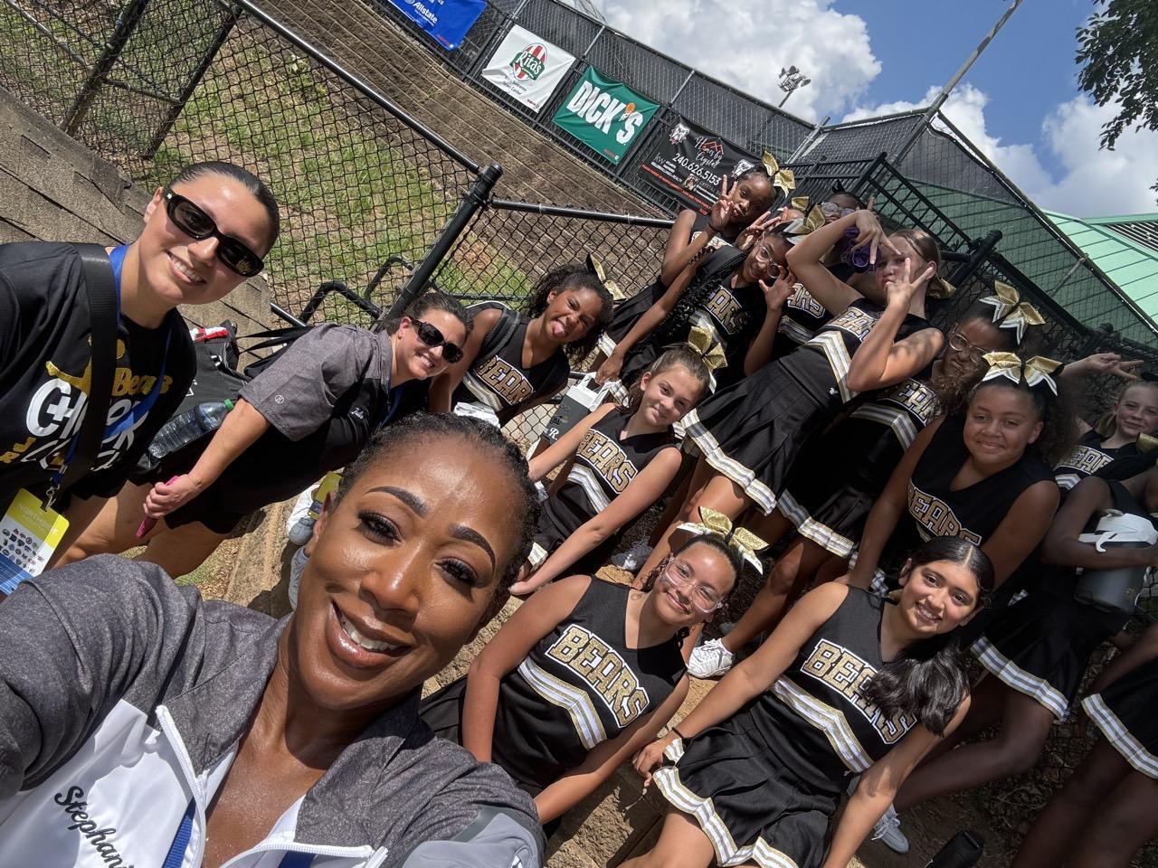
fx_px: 769
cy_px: 434
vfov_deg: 58.9
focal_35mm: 23
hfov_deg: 73.9
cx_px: 579
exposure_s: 1/831
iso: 25
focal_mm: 2.69
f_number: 1.9
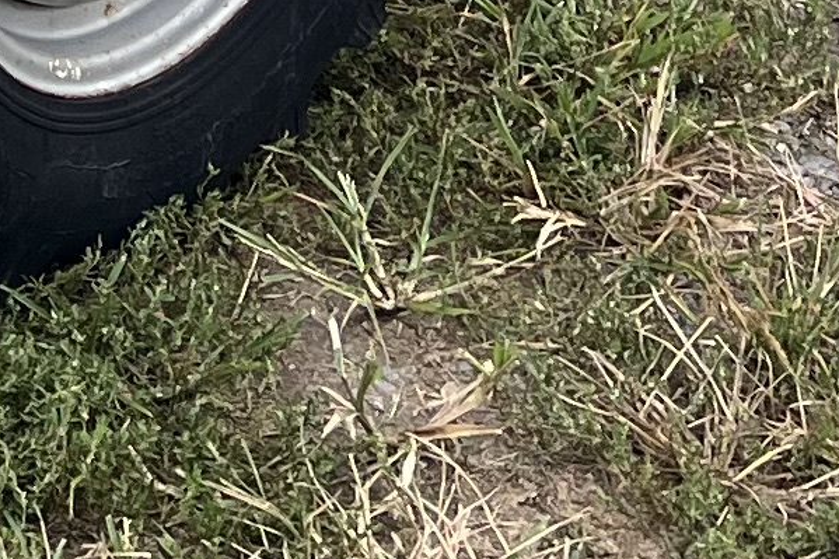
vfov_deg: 6.7
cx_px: -856
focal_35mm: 182
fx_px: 4240
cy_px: -1205
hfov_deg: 10.4
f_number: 1.5
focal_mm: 5.7
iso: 40
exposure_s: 1/257
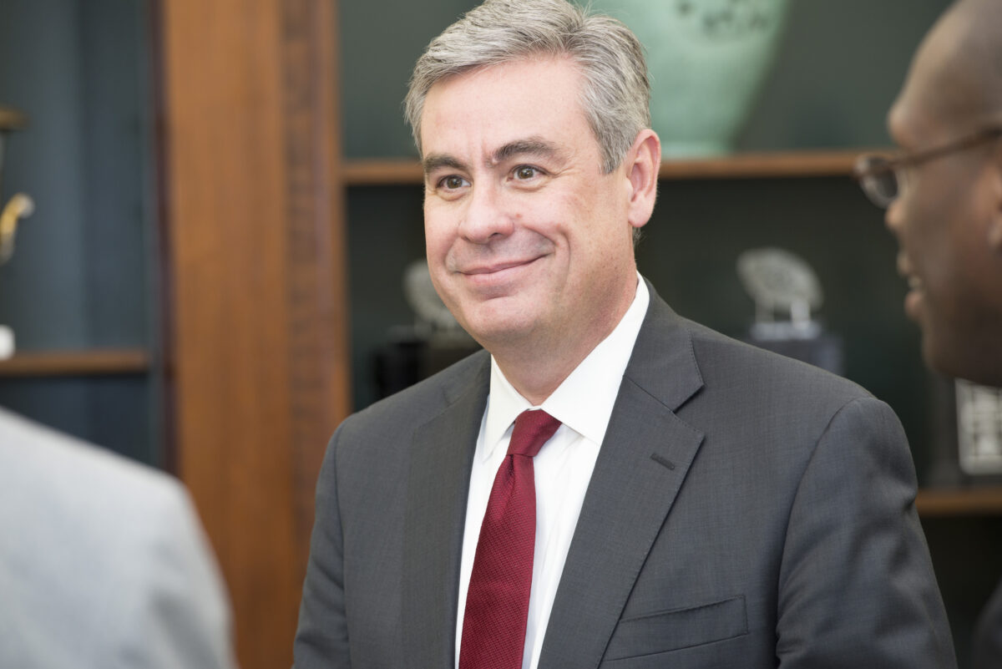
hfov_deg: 10.5
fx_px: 5429
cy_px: 334
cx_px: 501
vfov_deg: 7.0
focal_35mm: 195
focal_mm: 195
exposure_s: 1/125
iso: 800
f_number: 5
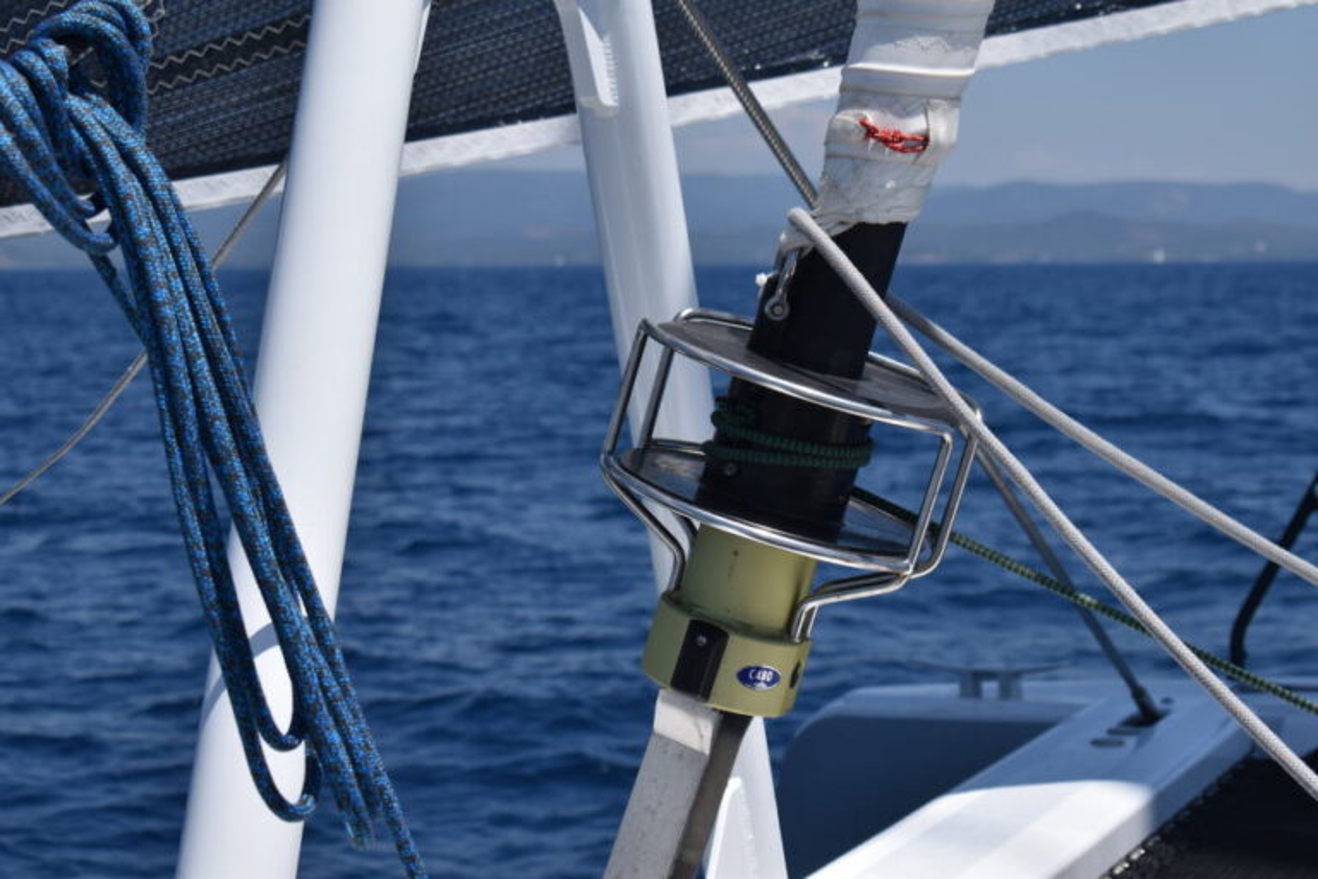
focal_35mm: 82
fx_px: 3020
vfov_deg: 16.6
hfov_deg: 24.6
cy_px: 440
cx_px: 659
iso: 100
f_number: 6.3
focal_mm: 55
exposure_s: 1/800
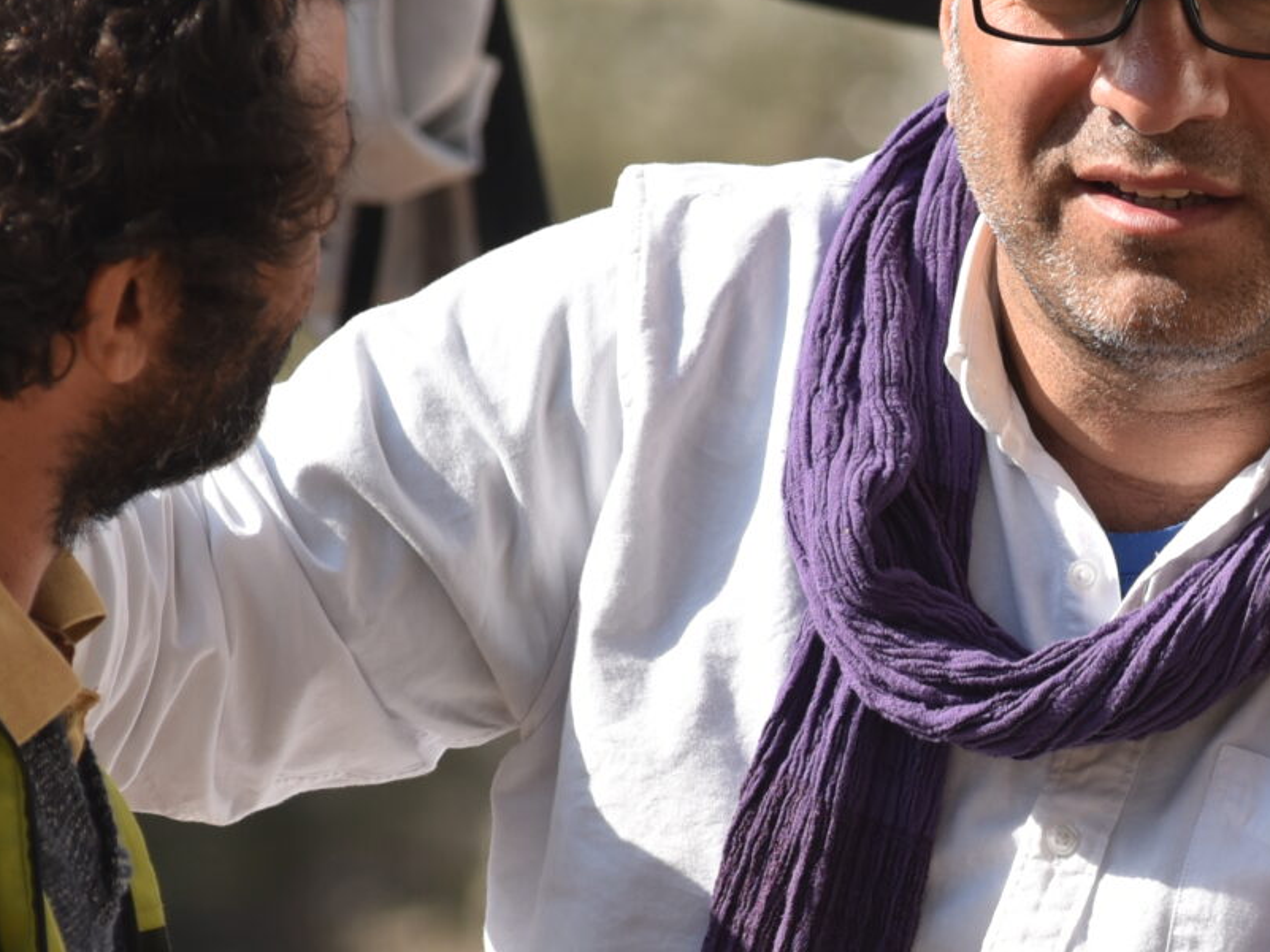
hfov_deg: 3.2
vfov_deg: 2.4
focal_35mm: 615
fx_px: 22567
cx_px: 1215
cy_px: 836
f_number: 8
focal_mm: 200
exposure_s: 1/500
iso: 200
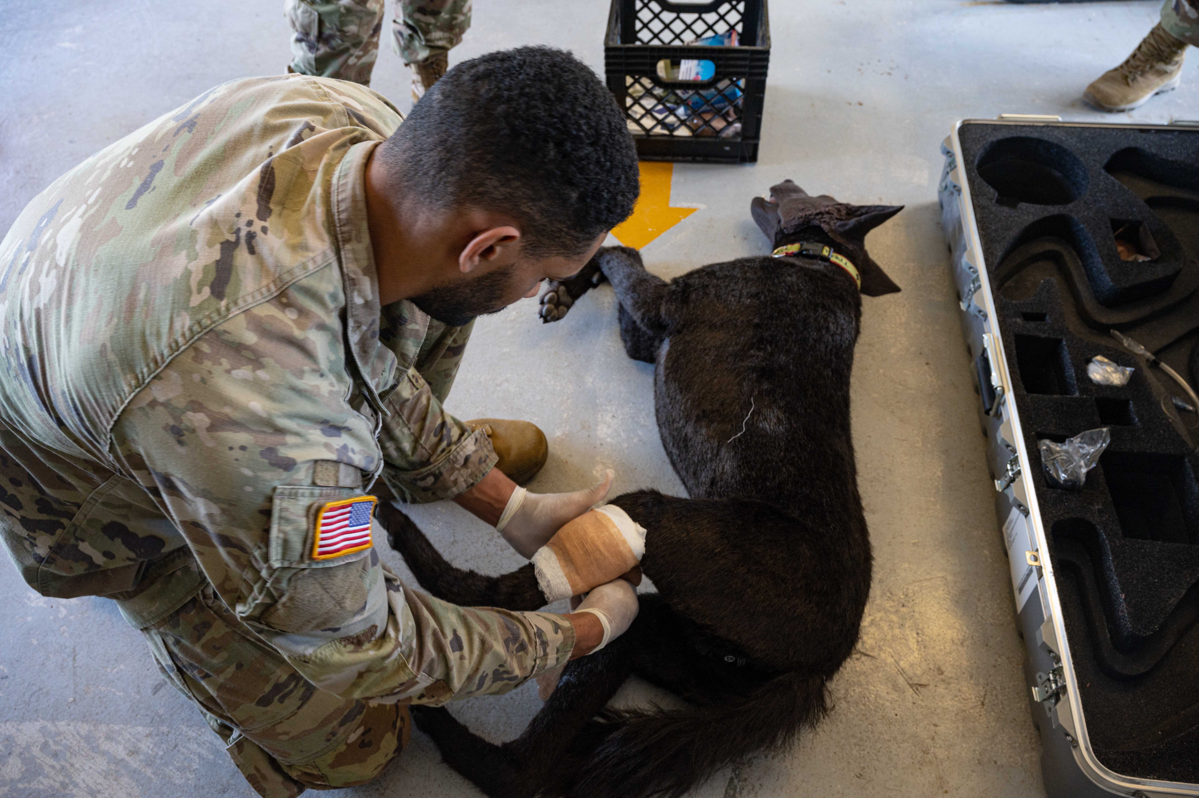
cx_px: 600
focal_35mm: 29
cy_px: 399
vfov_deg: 44.9
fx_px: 965
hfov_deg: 63.7
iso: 500
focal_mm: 29
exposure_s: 1/80
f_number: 6.3
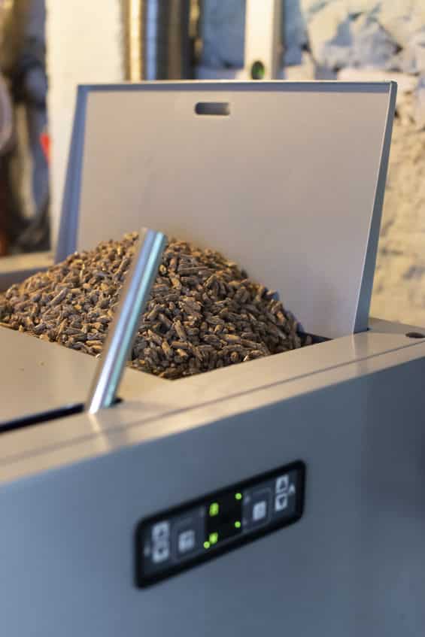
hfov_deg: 27.0
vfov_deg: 39.6
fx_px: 885
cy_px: 318
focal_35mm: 50
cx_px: 212
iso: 2800
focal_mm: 50
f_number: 2.2
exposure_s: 1/200
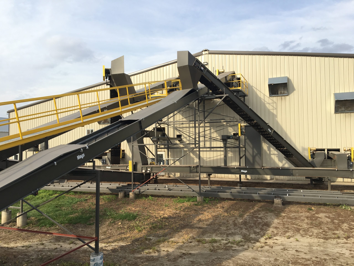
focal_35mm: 29
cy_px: 133
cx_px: 177
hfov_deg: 61.7
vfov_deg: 48.2
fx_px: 297
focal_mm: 4.15
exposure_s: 1/657
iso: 25
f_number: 2.2
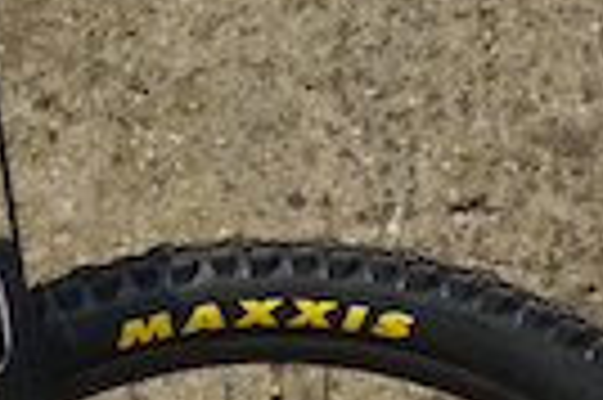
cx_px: -716
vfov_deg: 1.5
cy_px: 627
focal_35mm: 897
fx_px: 15006
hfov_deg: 2.3
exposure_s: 1/4000
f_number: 11
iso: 2500
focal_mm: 150
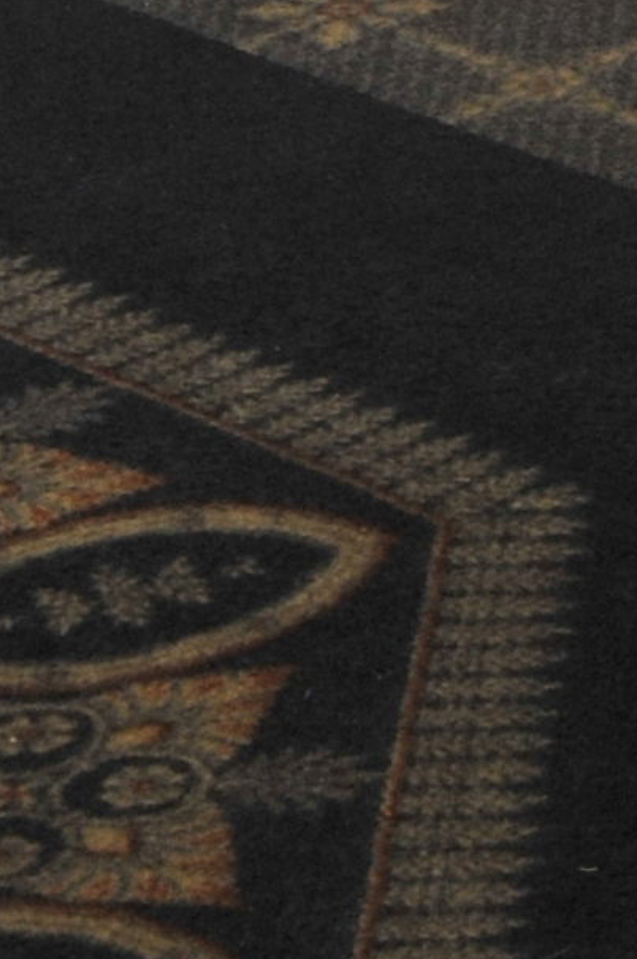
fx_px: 6783
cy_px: -1125
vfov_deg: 7.7
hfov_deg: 5.3
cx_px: 1279
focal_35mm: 255
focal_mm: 24
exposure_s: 1/80
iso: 320
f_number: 5
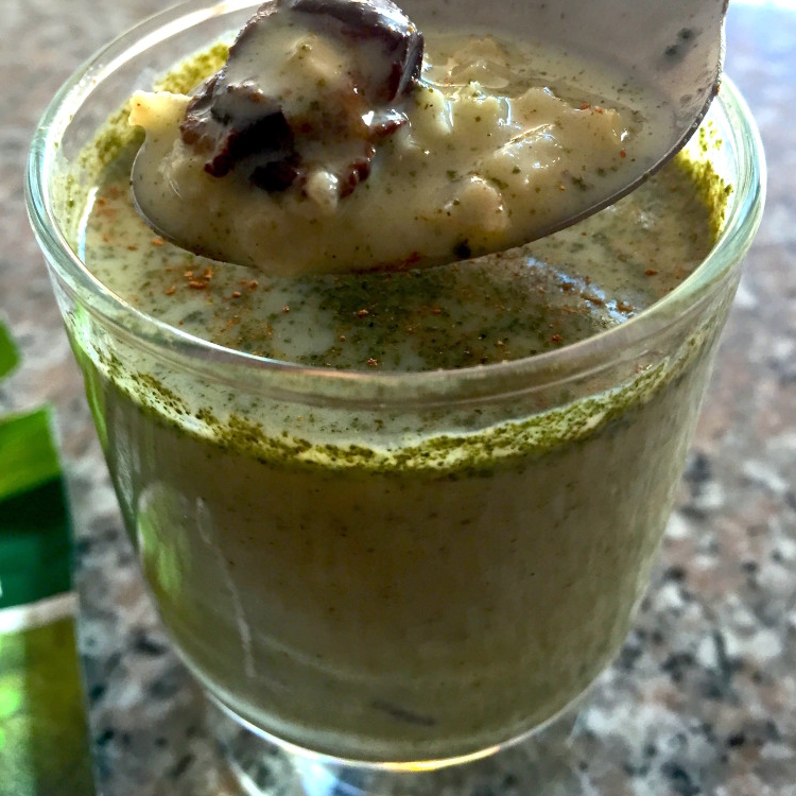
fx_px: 911
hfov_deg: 47.2
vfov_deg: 47.0
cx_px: 392
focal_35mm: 35
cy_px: 319
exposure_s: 1/30
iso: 50
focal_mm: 4.15
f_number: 2.2
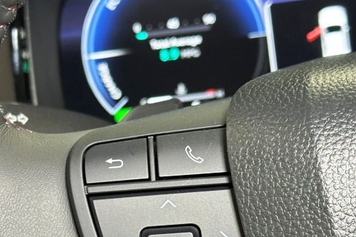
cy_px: 220
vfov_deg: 13.0
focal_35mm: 104
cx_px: 142
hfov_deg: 19.6
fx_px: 1028
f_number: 1.78
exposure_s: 1/40
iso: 320
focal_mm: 6.86
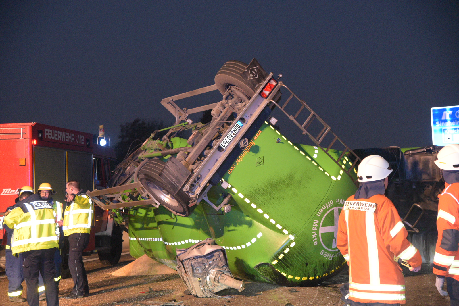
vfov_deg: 19.2
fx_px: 905
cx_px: 231
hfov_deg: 28.5
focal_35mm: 71
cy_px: 155
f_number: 4.5
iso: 6400
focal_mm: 70
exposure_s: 1/60
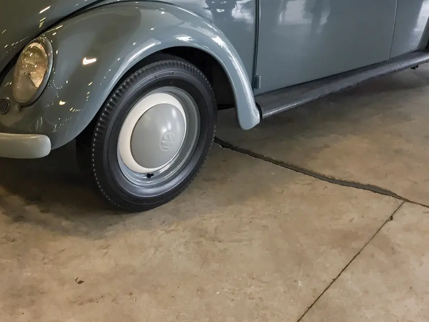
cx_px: 211
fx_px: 694
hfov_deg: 34.3
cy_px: 33
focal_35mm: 56
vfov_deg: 25.3
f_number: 2.2
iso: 64
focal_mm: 4.15
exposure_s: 1/30
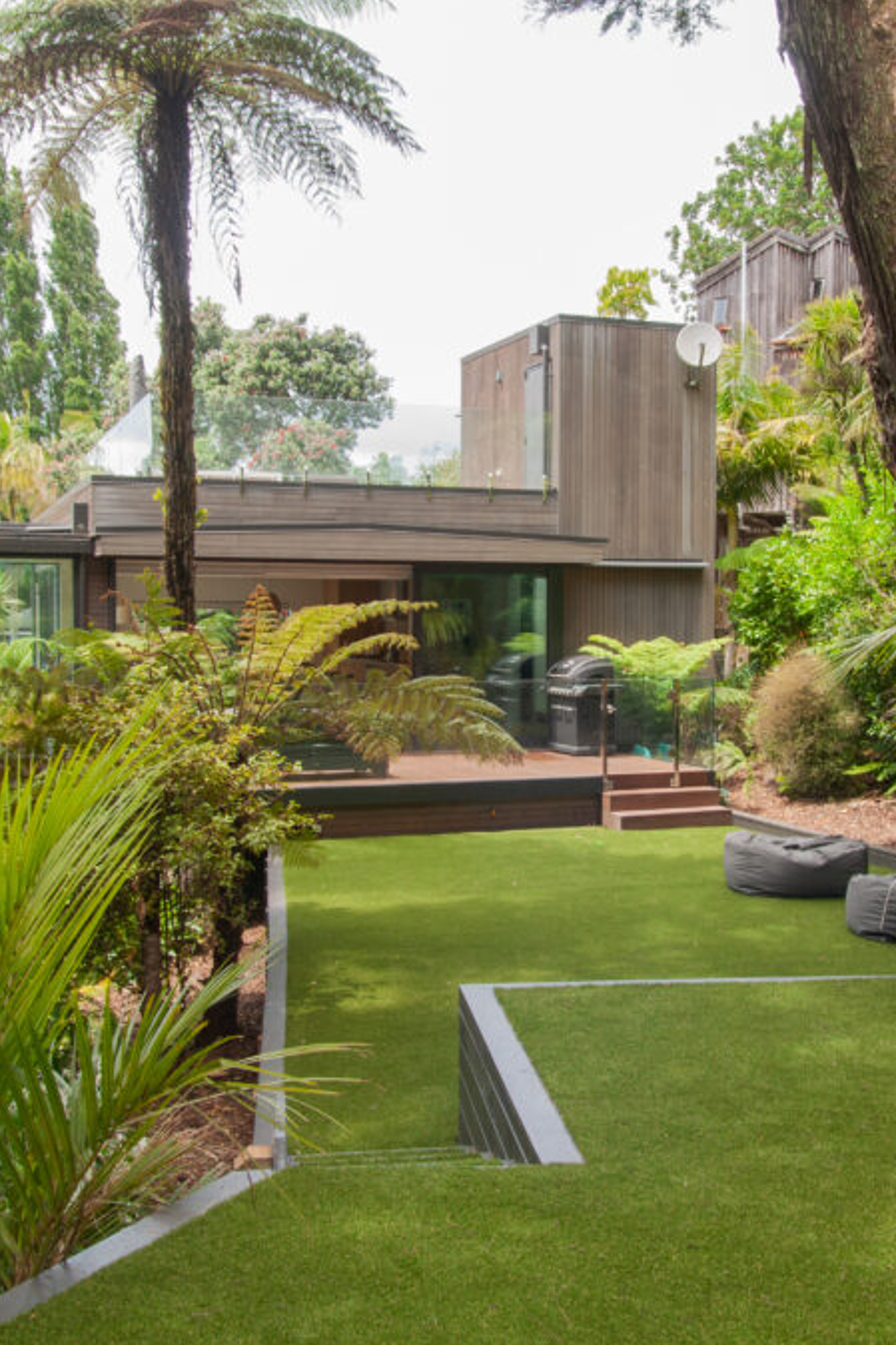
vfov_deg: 47.4
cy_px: 671
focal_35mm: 41
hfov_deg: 32.5
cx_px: 559
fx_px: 1531
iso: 400
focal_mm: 18
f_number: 11
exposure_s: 1/80
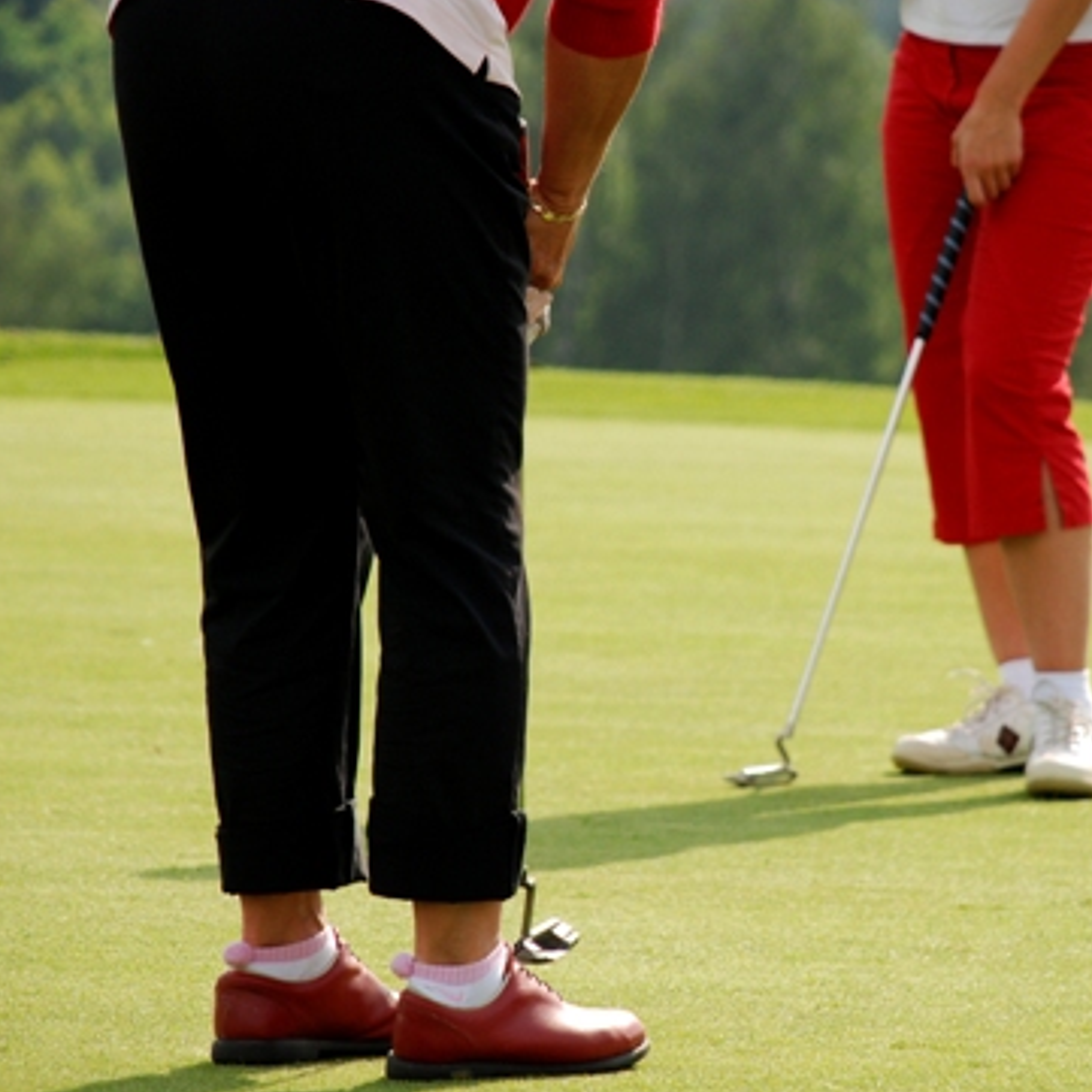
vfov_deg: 5.9
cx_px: 702
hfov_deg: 5.9
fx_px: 10555
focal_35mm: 296
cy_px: 510
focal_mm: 135
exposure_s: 1/800
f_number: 7.1
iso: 400
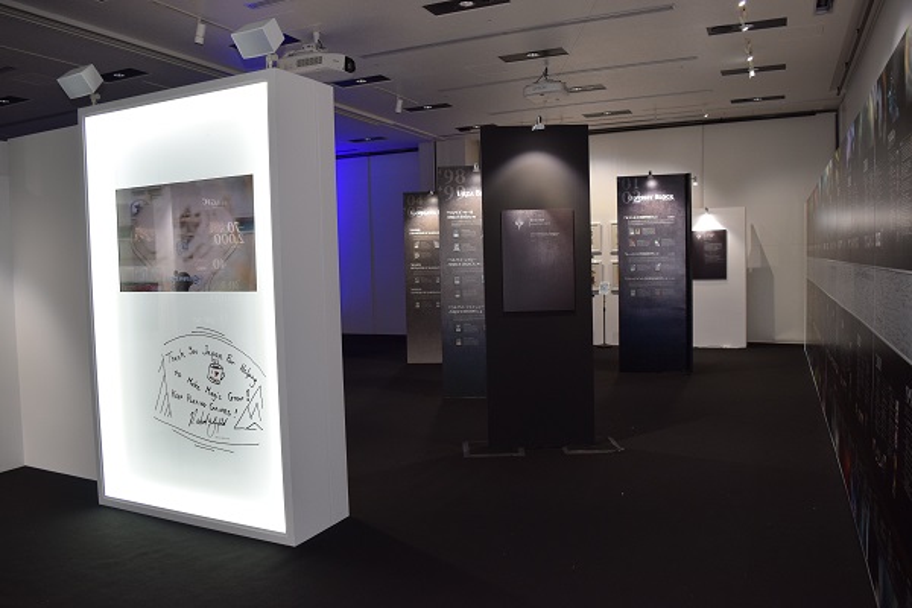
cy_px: 304
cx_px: 456
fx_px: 684
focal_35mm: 27
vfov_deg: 47.9
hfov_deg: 67.4
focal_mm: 18
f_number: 5
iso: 800
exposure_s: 1/100
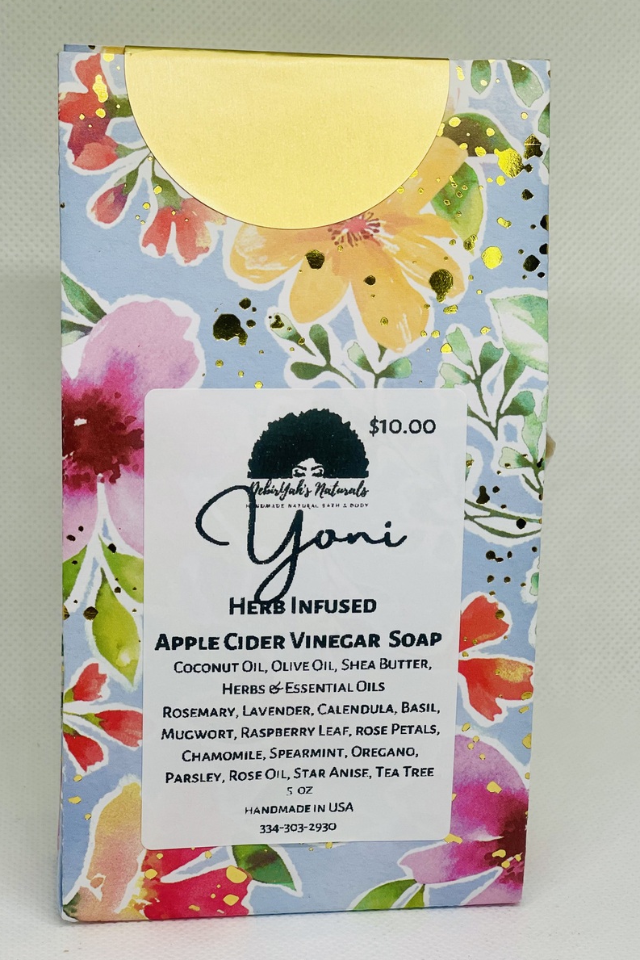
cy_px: 461
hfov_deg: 18.2
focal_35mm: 75
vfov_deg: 27.0
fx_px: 1999
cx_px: 323
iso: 32
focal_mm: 7.5
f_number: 2.2
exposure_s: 1/121
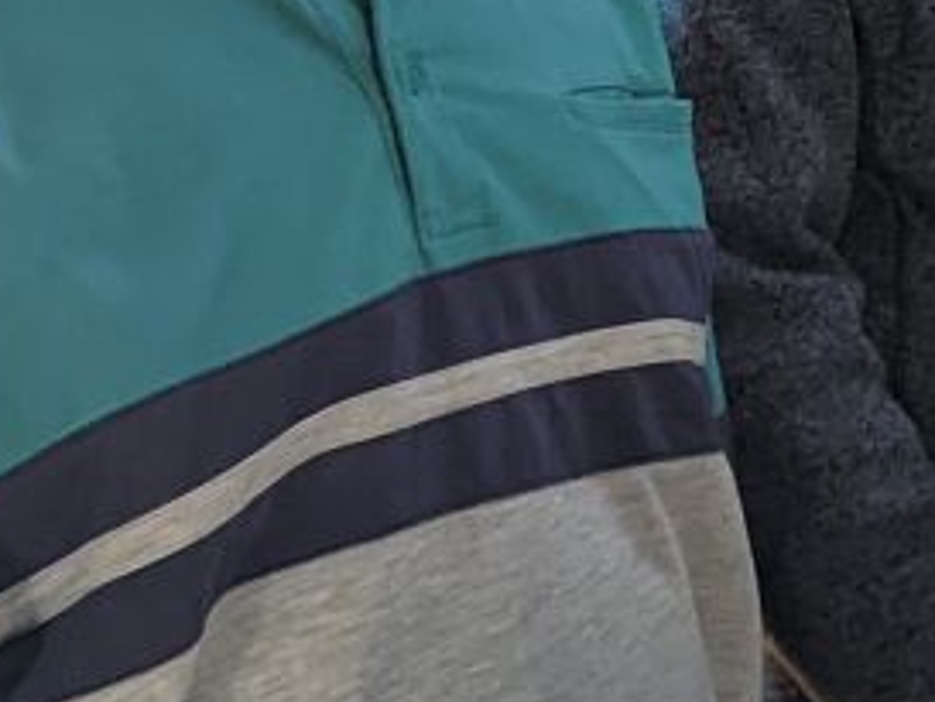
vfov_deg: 10.1
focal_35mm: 146
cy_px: 39
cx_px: 2026
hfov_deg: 11.7
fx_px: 3945
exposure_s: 1/23.8
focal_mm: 6.81
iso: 82
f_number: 1.85
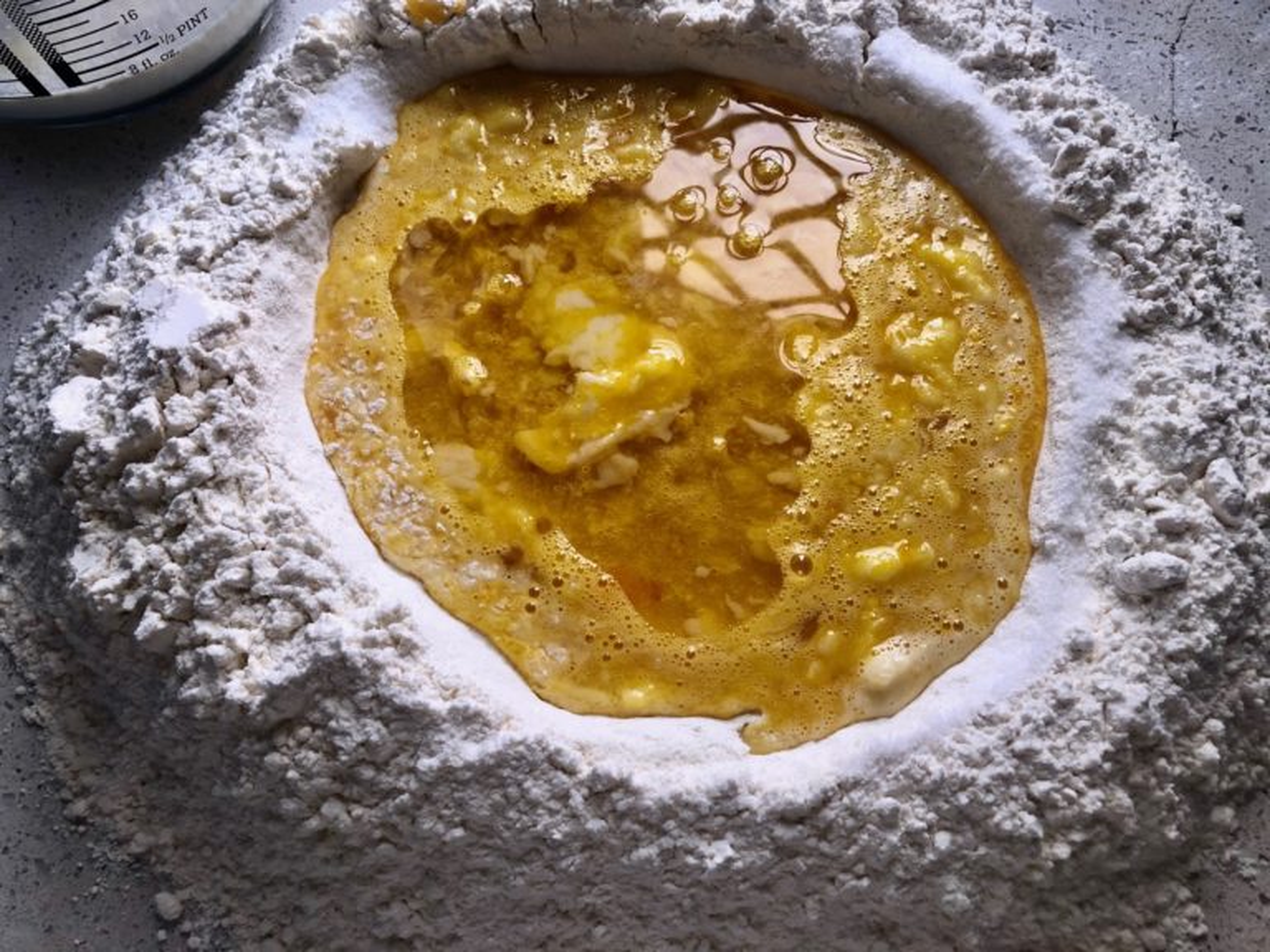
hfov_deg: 63.4
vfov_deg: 49.7
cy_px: 476
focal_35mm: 28
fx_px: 1027
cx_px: 635
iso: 40
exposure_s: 1/17
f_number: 1.8
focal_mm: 3.99
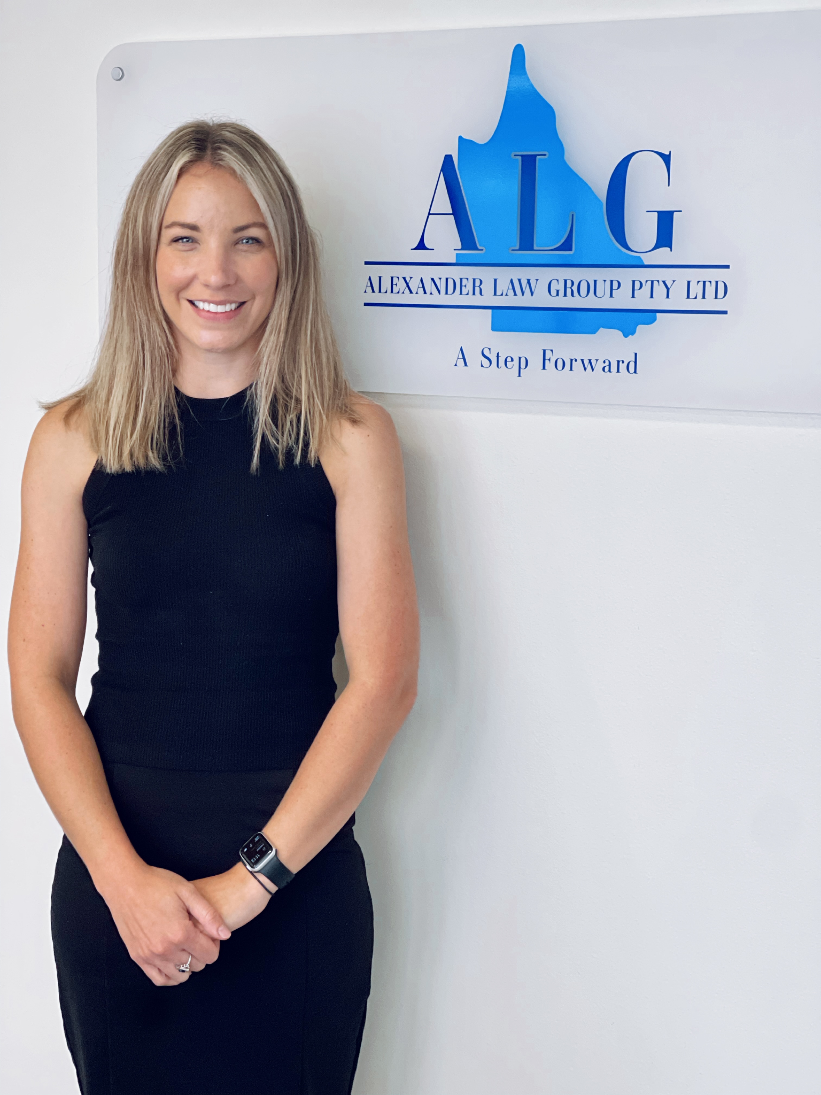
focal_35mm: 64
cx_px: 410
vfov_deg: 30.3
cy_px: 548
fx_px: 2024
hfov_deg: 22.9
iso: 200
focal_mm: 7.5
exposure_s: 1/100
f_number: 2.2
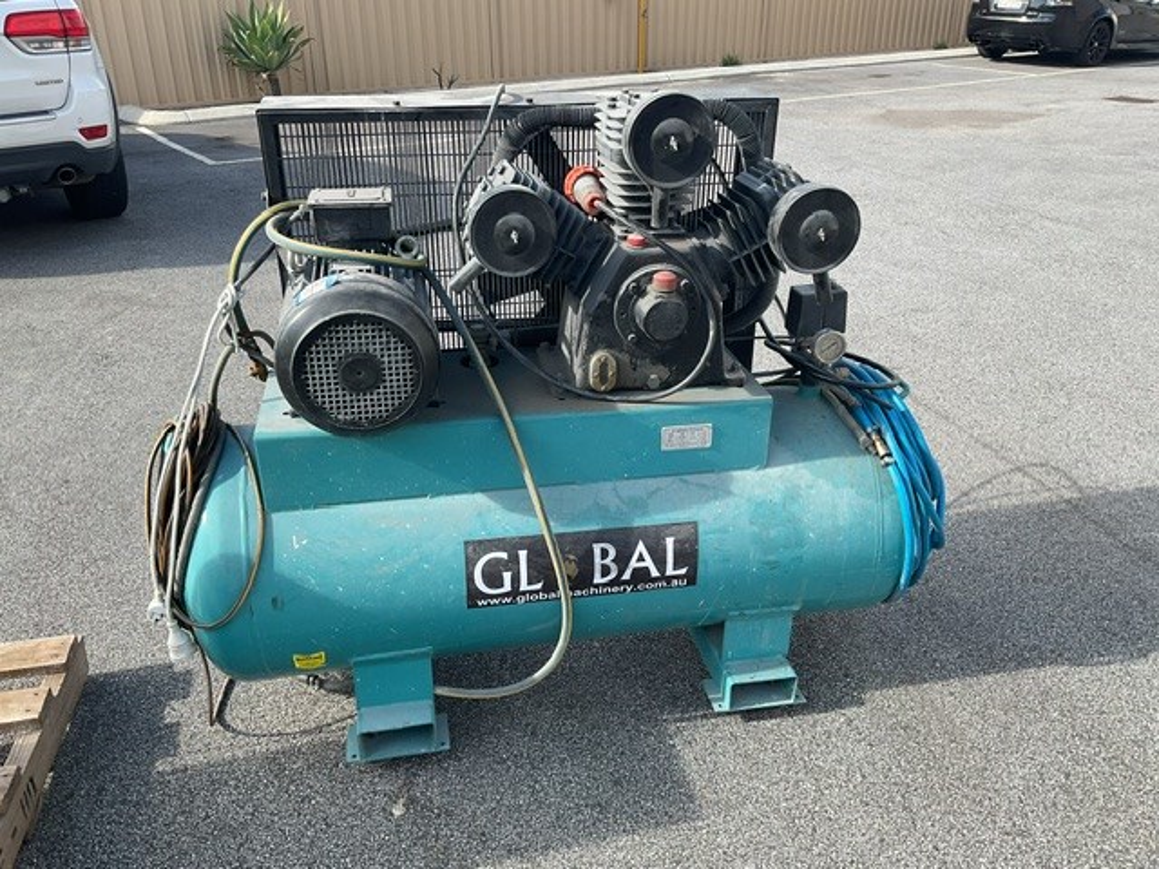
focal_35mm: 29
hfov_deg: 61.7
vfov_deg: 48.2
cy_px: 434
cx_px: 580
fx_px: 971
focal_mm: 3
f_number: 1.8
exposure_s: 1/491
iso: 16
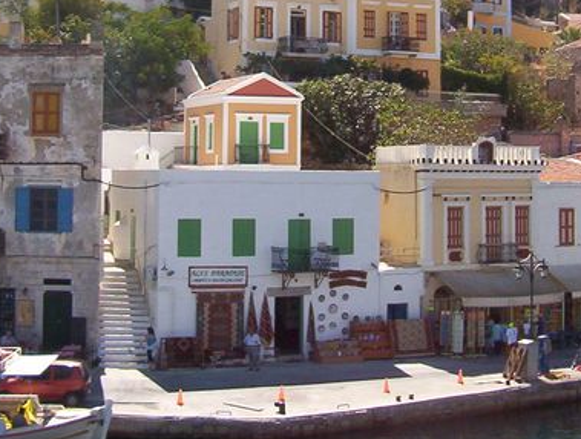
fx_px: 1278
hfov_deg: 25.6
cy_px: 34
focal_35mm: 76
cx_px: 343
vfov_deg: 19.1
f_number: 5.24
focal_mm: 5.54
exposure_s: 1/536
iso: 100
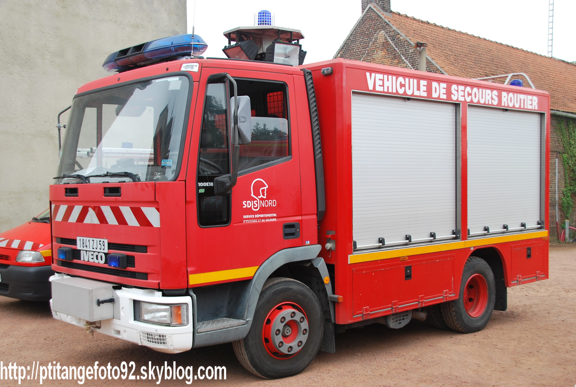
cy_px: 189
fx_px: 714
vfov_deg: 30.3
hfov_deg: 44.0
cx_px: 287
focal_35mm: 45
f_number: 5.6
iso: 200
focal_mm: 29
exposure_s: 1/125
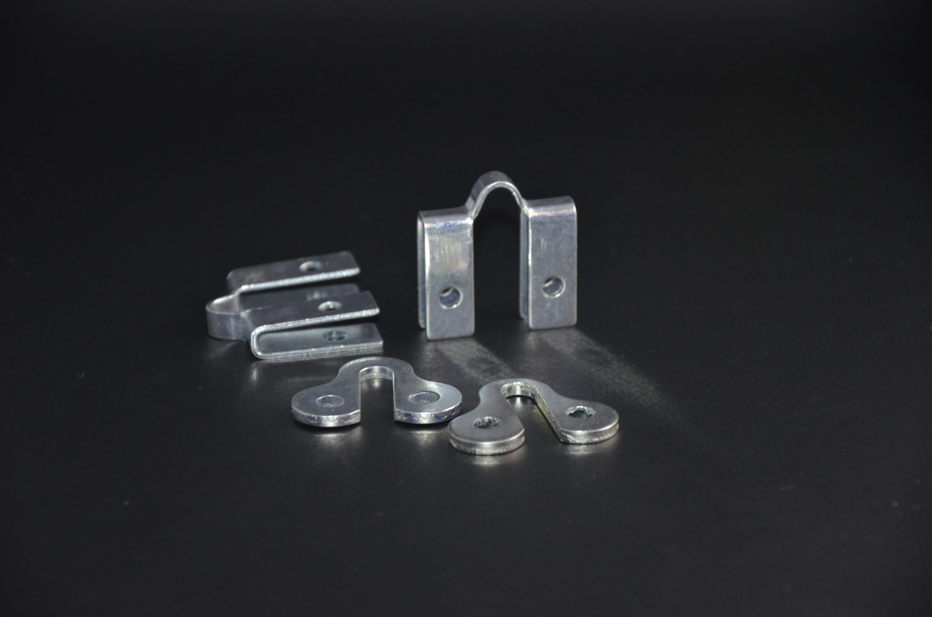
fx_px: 4069
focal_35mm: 158
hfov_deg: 13.1
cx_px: 466
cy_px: 308
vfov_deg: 8.7
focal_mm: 105
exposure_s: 1/60
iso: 800
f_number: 5.6
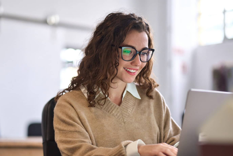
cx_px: 106
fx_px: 615
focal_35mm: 95
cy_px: 86
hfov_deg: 21.5
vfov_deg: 14.4
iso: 800
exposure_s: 1/160
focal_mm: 85
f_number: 2.2
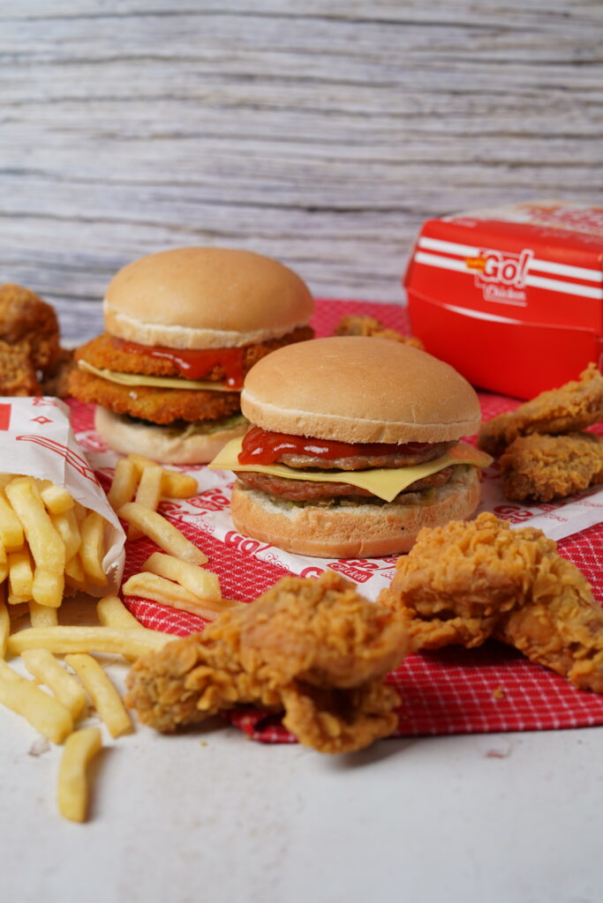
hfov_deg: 27.0
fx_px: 1256
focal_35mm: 50
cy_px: 452
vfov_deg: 39.6
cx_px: 302
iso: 125
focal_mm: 50
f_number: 6.3
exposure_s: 1/100
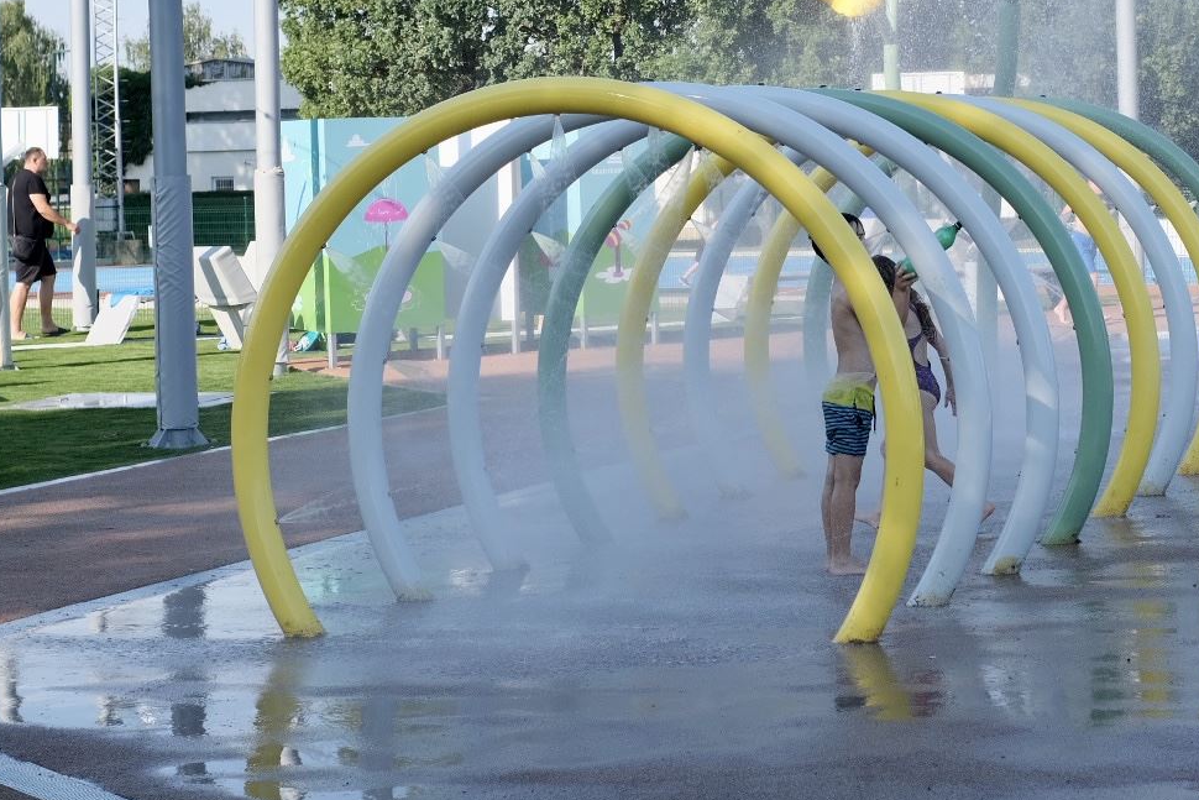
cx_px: 748
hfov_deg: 21.0
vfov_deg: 14.1
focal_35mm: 97
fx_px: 3231
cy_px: 252
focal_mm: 35
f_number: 4.5
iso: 320
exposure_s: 1/850
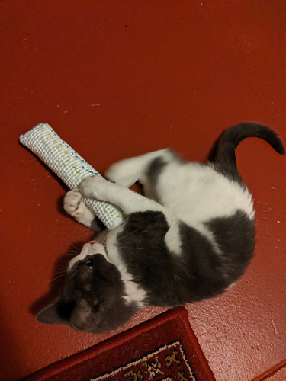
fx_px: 297
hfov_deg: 51.4
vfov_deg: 65.3
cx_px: 143
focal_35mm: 27
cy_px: 190
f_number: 1.8
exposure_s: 1/30
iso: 967
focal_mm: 4.44
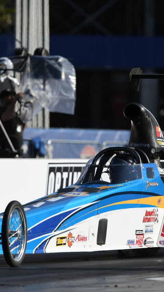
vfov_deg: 3.3
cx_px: 82
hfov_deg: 1.8
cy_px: 146
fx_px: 5122
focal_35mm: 663
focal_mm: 420
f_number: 8
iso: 250
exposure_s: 1/1600
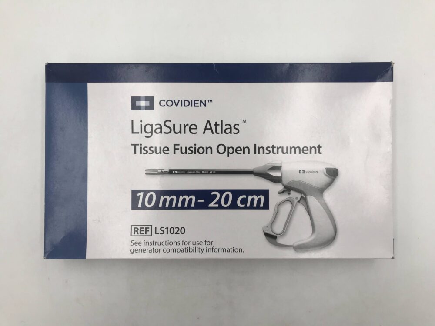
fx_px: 352
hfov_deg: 63.4
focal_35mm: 28
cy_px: 163
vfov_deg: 49.7
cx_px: 218
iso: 20
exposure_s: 1/226
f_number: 1.8
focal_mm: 3.99
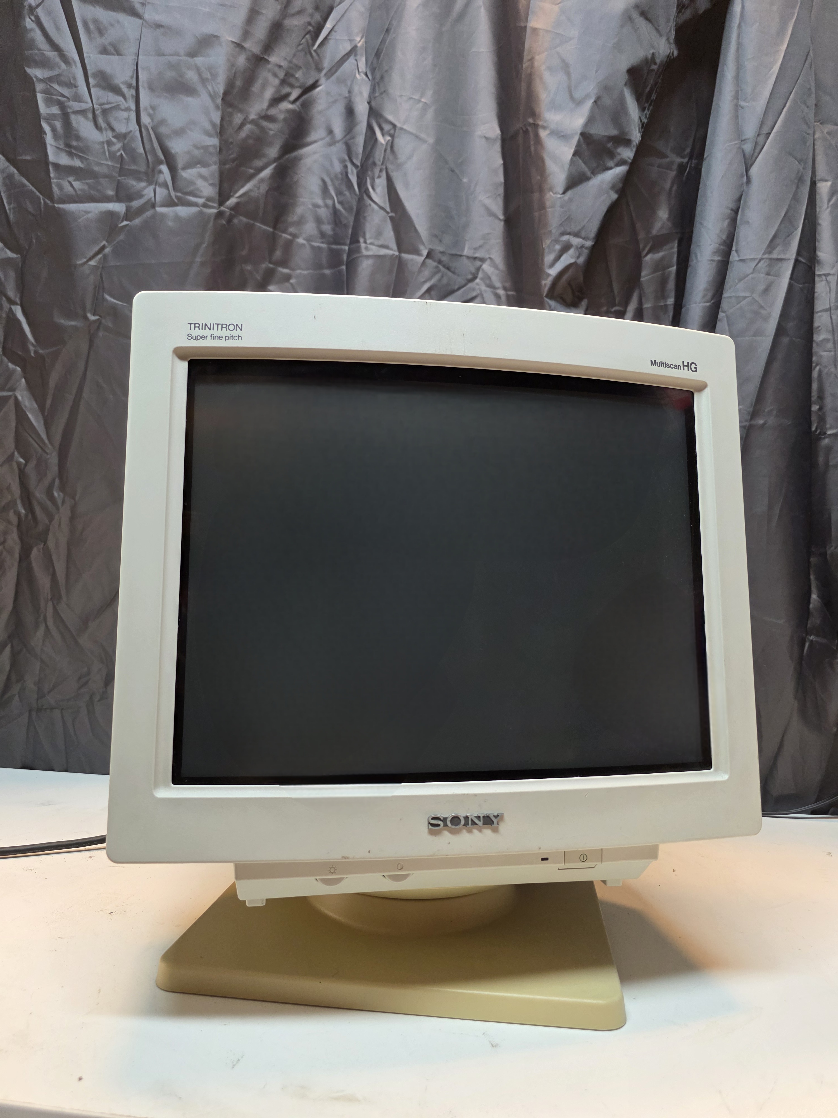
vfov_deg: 73.9
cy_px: 559
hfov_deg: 58.9
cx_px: 419
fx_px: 742
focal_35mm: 23
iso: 320
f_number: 1.7
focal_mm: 6.3
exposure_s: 1/120
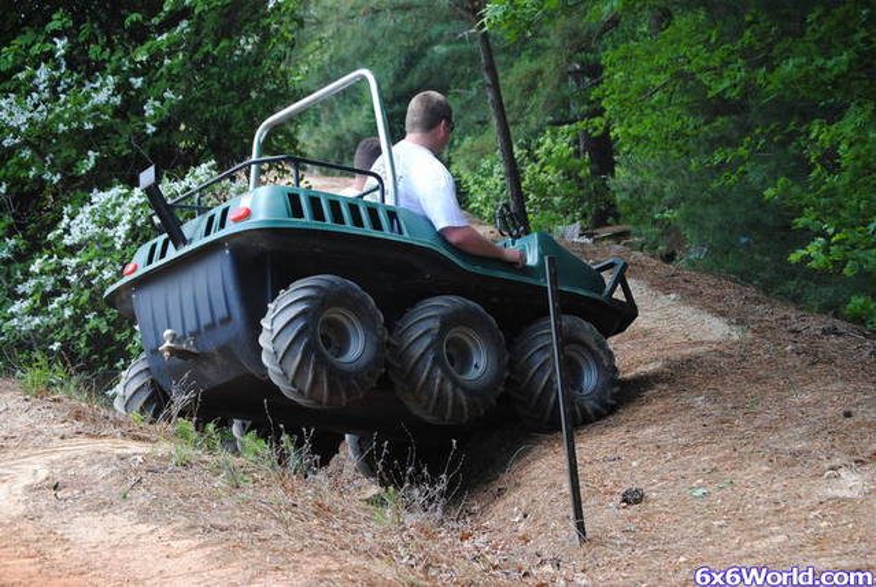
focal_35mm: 82
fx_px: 2010
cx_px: 438
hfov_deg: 24.6
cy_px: 294
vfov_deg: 16.6
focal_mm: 55
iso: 110
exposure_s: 1/125
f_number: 5.6
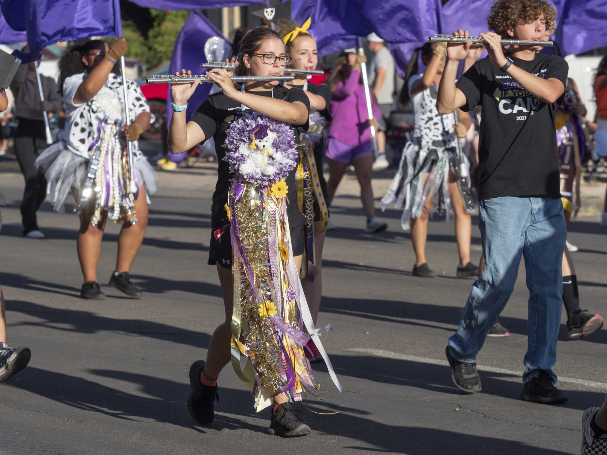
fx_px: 3156
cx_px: 304
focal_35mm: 180
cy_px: 228
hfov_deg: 11.0
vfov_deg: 8.2
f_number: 4.5
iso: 200
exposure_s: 1/1600
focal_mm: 90
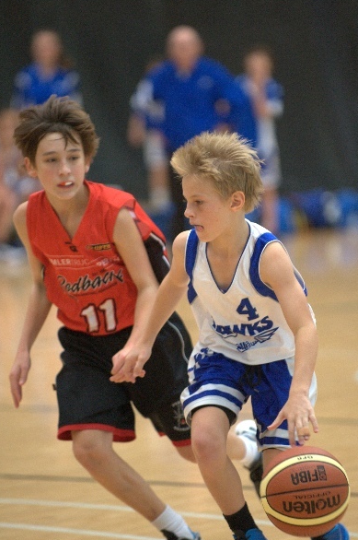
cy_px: 279
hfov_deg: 5.2
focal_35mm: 262
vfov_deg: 7.9
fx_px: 3919
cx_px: 200
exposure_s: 1/750
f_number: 2.8
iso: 3200
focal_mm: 200
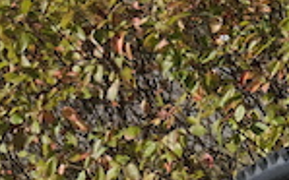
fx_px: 1724
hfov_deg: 8.5
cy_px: 237
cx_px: 768
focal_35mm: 219
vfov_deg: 5.9
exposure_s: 1/1000
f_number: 9
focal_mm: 26.5
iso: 800
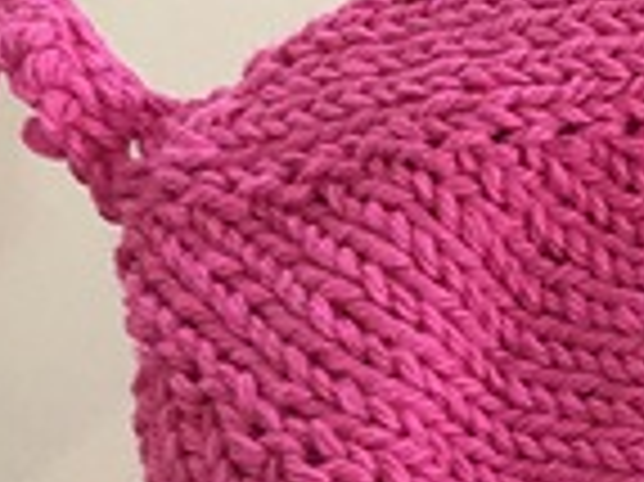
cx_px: 919
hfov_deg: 18.2
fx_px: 1822
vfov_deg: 14.9
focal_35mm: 98
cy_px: 462
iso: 100
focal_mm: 4
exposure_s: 1/4
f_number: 1.8
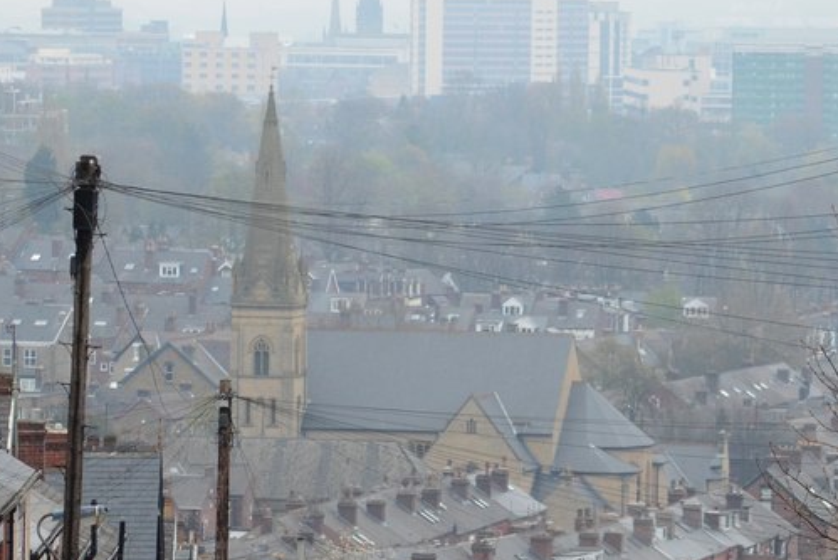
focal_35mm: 283
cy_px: 401
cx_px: 500
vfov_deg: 4.9
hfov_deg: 7.3
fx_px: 6589
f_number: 5.6
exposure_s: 1/400
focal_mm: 92
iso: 1000
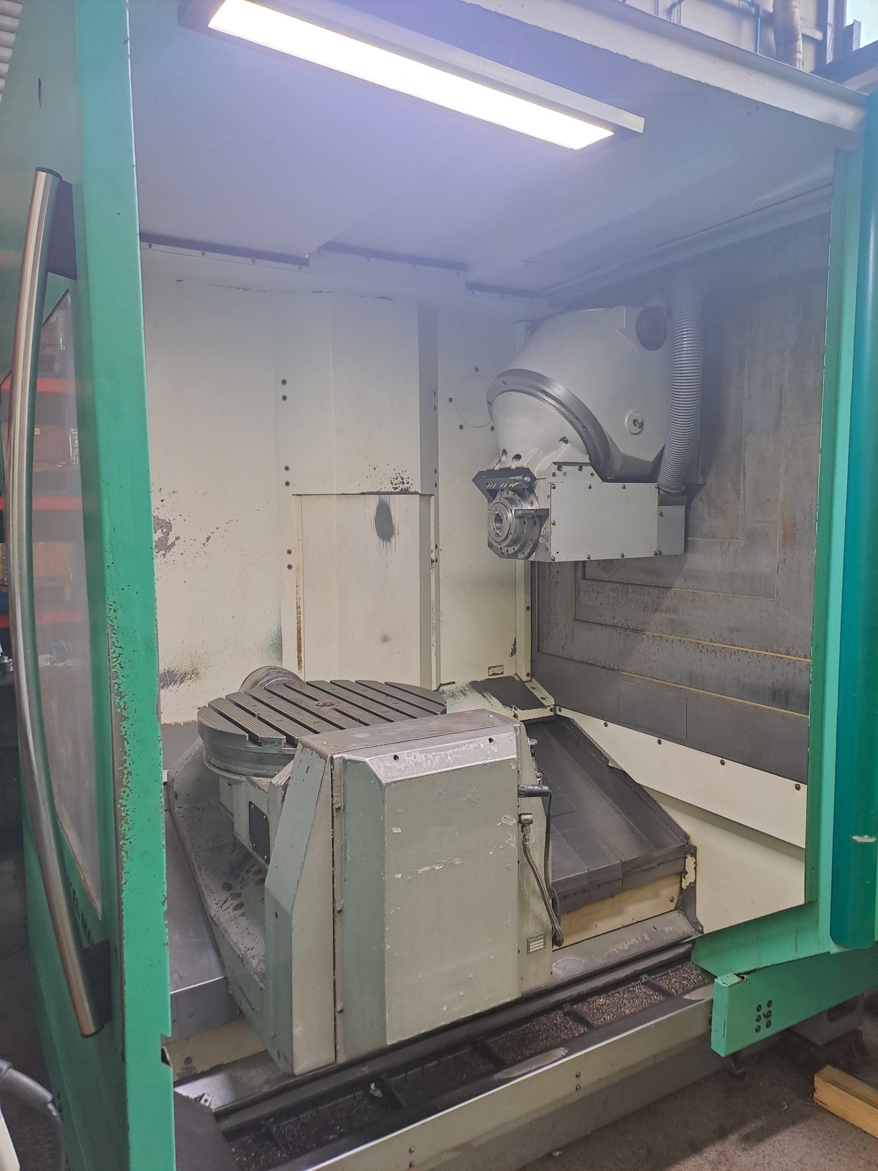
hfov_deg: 54.9
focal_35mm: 25
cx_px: 439
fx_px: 845
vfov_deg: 69.4
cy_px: 586
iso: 160
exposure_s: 1/50
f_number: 1.8
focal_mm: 4.65
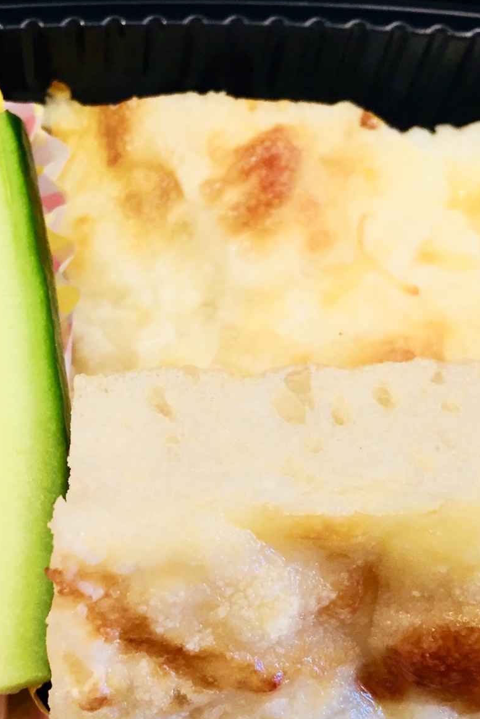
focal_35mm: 53
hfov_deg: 25.1
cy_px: 447
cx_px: 96
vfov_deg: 37.3
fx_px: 1060
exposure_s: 1/33
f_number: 2.2
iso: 125
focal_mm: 4.15
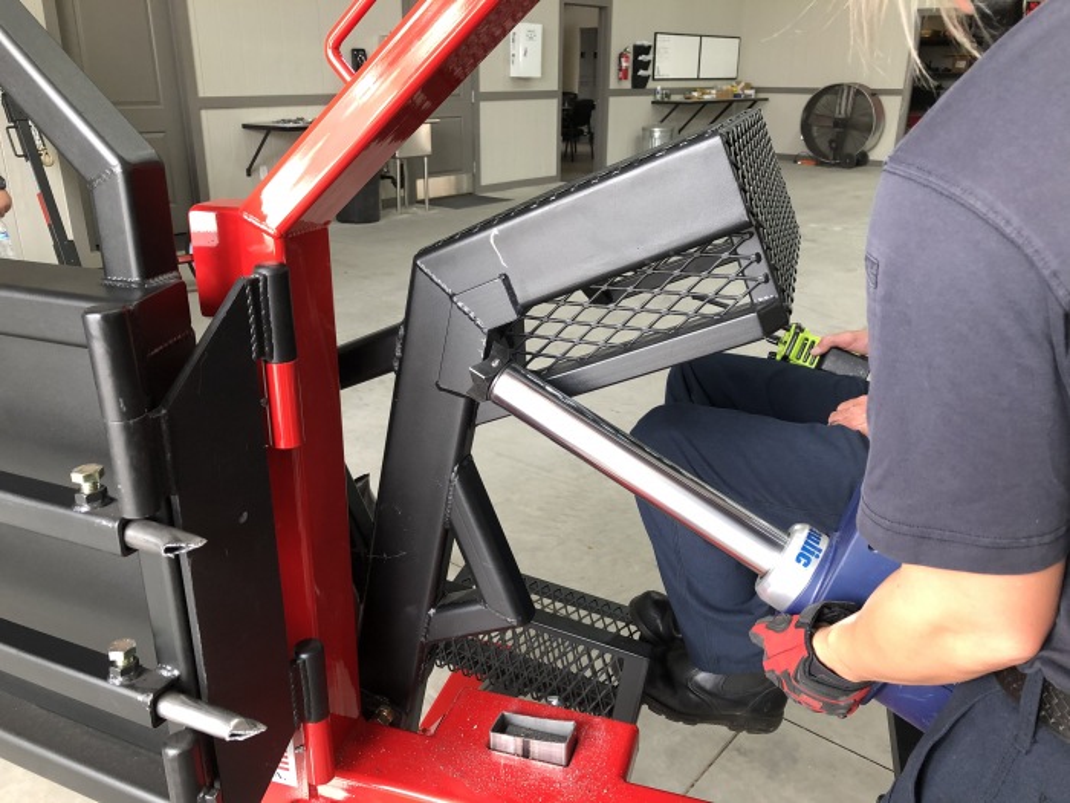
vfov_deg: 49.7
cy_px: 402
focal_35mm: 28
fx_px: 865
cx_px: 535
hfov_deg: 63.4
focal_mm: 3.99
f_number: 1.8
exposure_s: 1/30
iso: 25
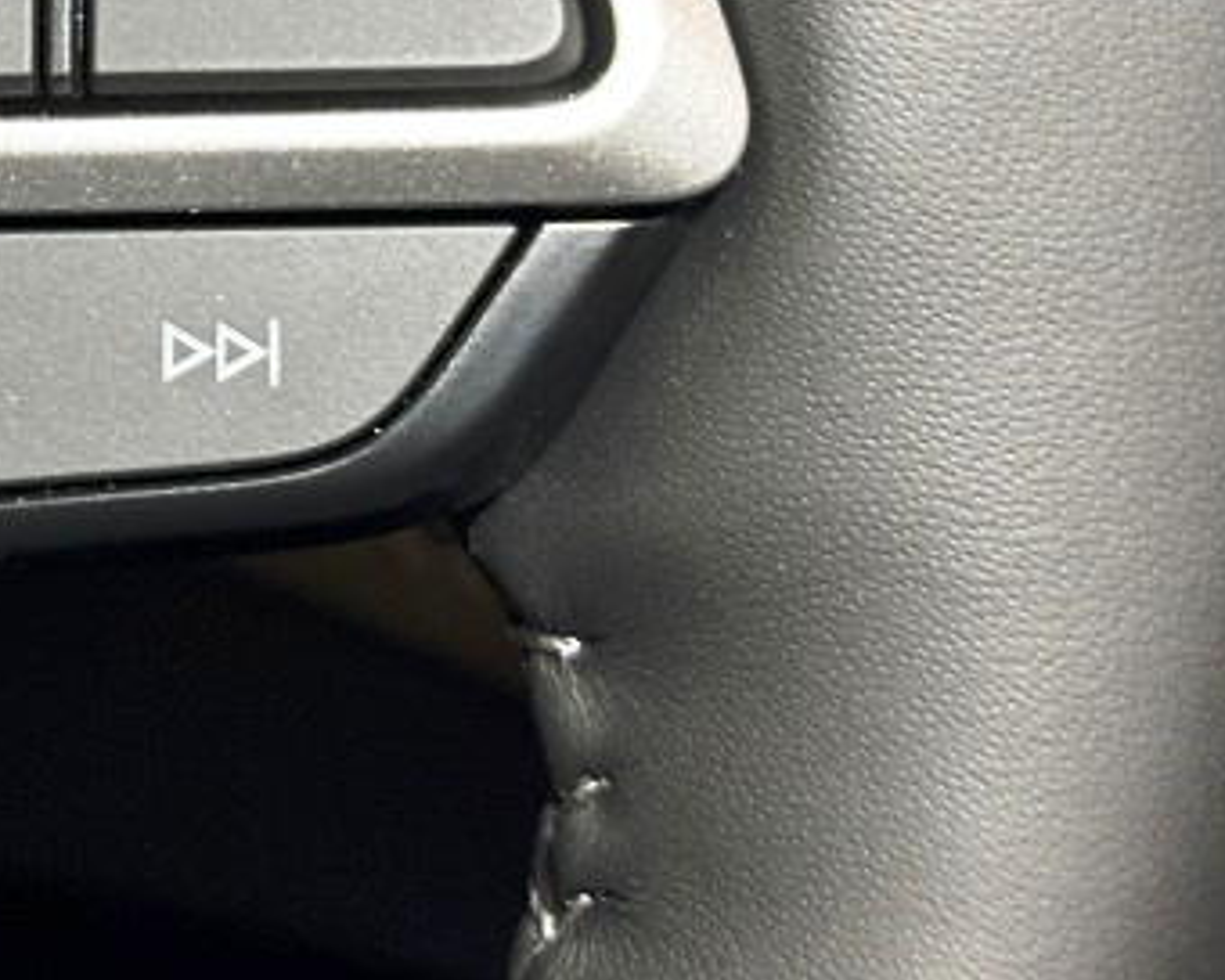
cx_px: -231
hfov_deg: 13.3
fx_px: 5112
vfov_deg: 10.7
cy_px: -252
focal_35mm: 141
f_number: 1.78
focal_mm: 6.86
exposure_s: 1/40
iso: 250
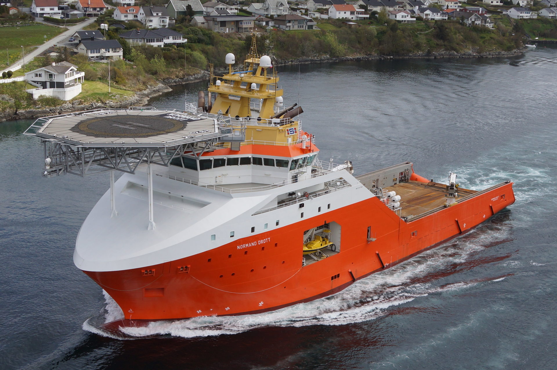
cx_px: 278
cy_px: 185
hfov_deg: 36.9
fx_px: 835
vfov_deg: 25.0
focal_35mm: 54
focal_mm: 18
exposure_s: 1/500
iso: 100
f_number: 6.3
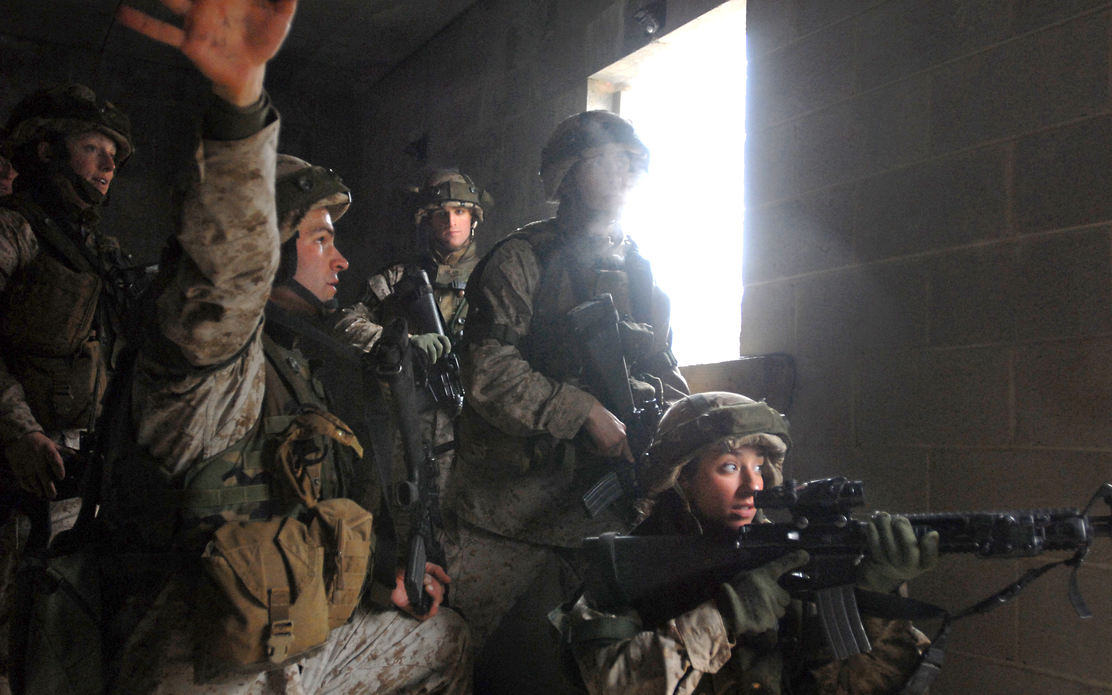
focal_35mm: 34
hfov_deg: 56.7
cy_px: 329
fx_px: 1030
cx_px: 554
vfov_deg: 37.3
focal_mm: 22
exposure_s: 1/125
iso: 400
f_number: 2.8
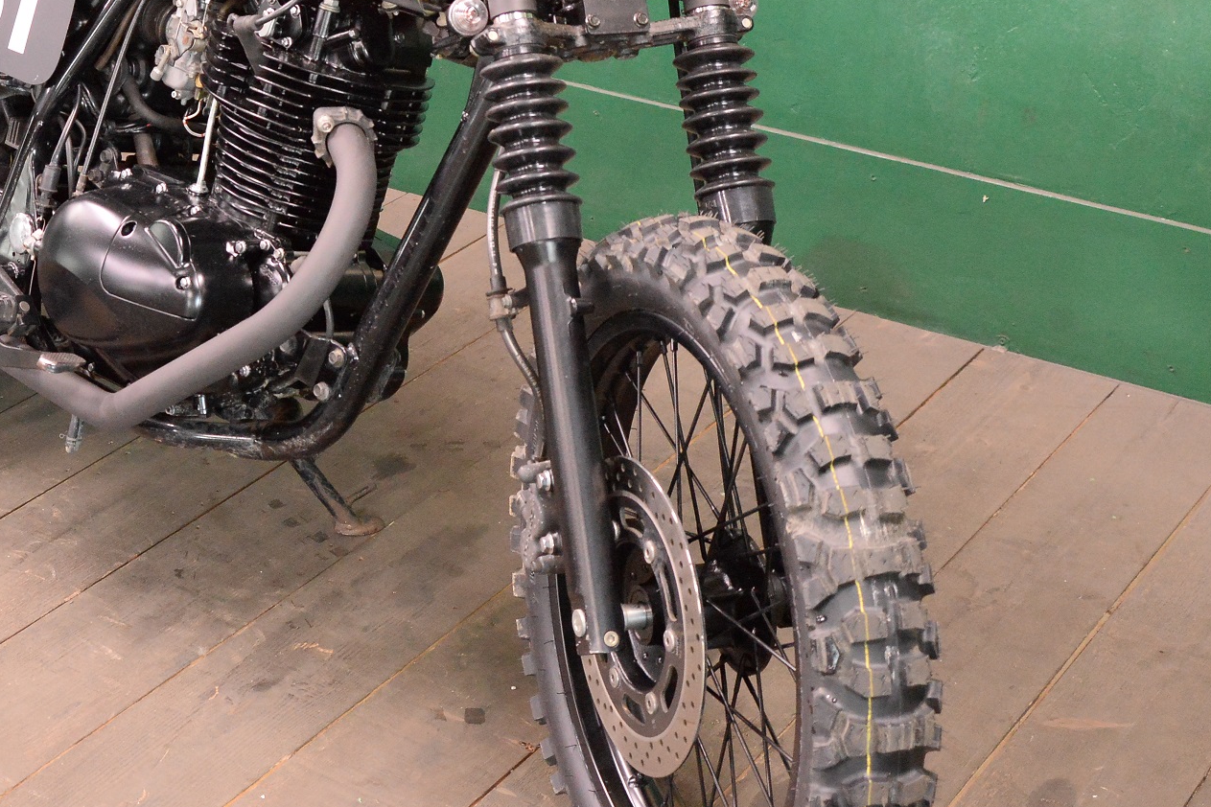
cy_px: 254
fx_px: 2523
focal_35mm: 75
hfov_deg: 26.7
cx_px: 326
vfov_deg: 18.1
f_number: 6.3
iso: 6400
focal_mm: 42
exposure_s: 1/40
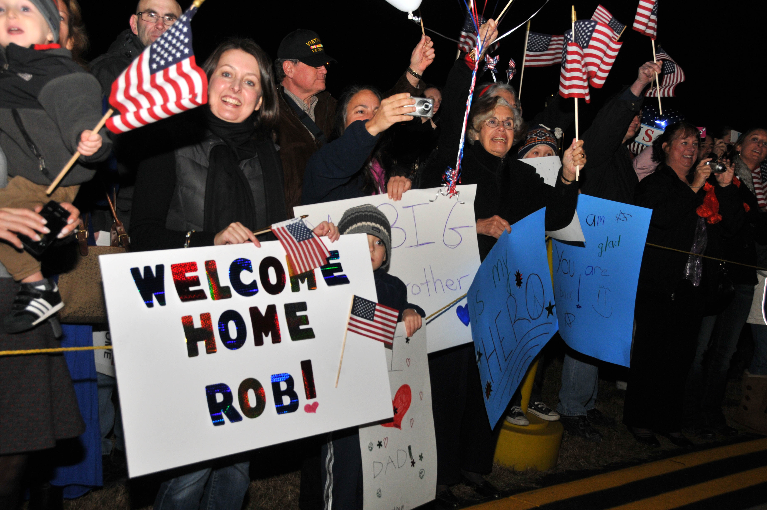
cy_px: 255
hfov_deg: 41.2
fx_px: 1021
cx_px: 384
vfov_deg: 28.0
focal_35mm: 48
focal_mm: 32
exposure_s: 1/125
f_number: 7.1
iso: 640
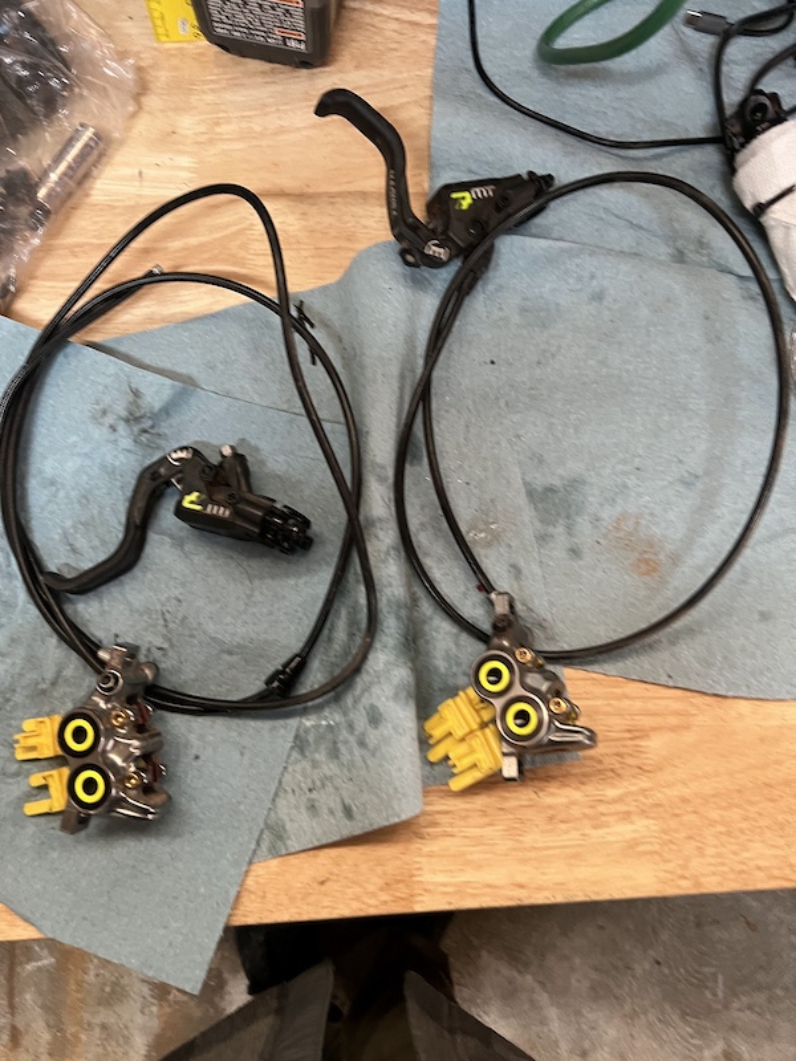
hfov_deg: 53.1
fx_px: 797
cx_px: 398
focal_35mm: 26
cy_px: 530
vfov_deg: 67.3
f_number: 1.5
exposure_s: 1/60
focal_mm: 5.7
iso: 400
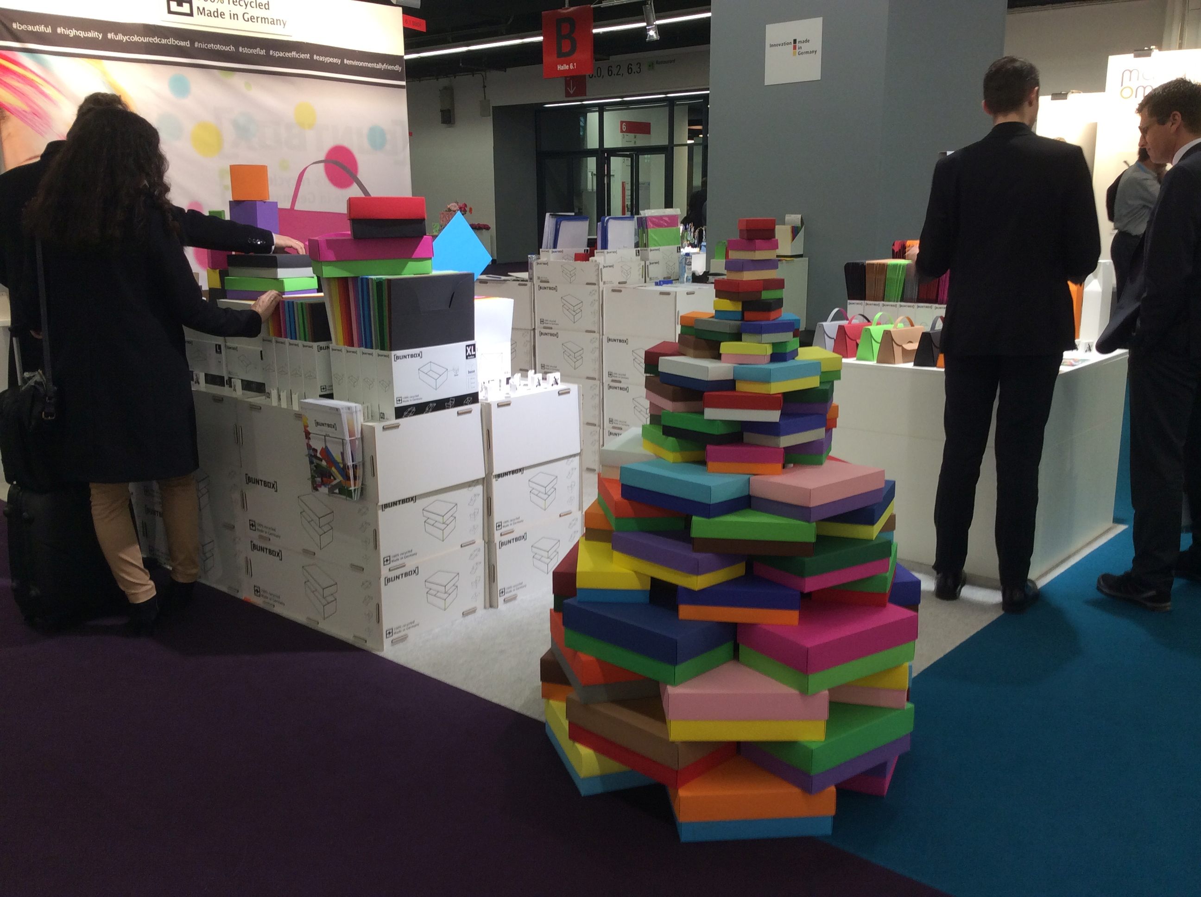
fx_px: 1143
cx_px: 600
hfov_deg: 55.4
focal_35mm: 33
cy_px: 448
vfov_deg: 42.8
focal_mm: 3.3
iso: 40
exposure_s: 1/30
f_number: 2.4
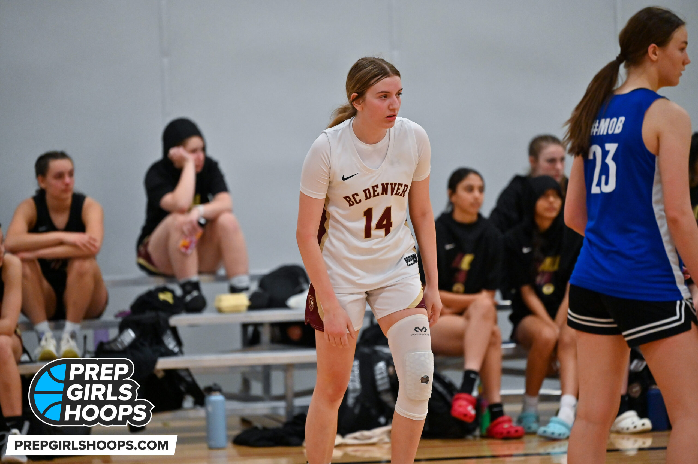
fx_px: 3875
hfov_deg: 10.3
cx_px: 349
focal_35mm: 200
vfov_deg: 6.9
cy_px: 232
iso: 4000
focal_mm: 200
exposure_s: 1/1600
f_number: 2.8
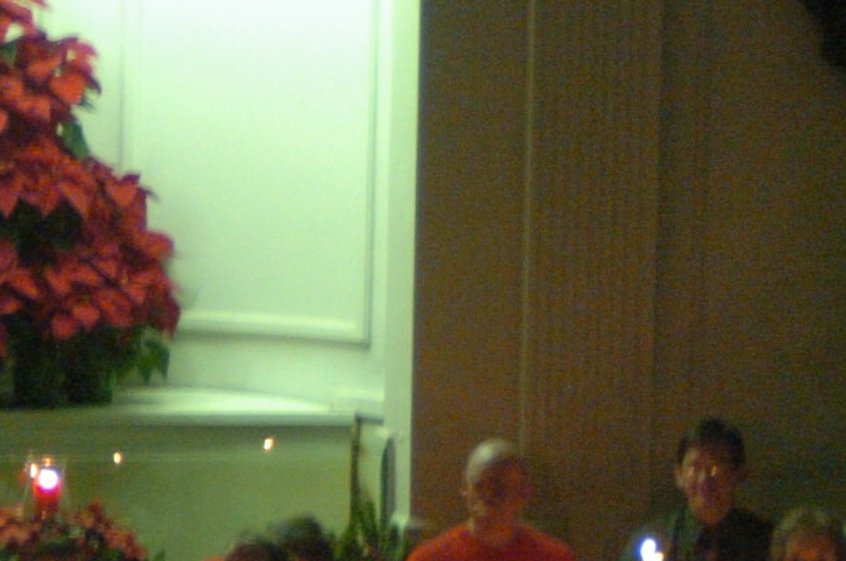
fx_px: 14684
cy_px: 800
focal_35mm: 626
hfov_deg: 3.3
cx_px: -46
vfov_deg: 2.2
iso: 1000
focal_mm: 105
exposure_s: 1/8
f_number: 4.5
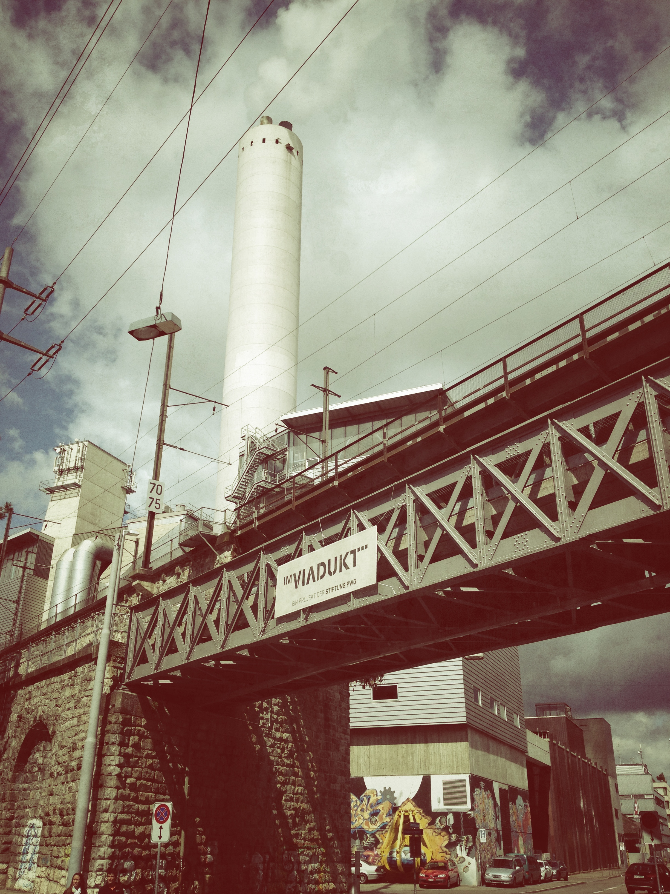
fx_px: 903
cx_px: 335
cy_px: 447
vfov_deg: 52.6
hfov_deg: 40.7
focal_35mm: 35
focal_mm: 4.28
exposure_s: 1/2404
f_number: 2.4
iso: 64
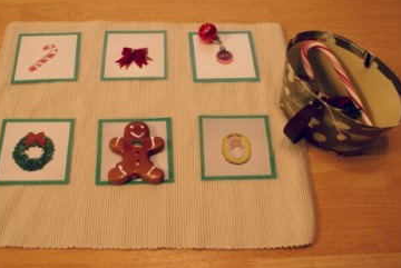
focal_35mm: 42
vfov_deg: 31.9
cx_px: 186
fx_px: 468
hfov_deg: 46.3
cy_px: 115
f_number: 4.5
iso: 400
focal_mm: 24
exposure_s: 1/30
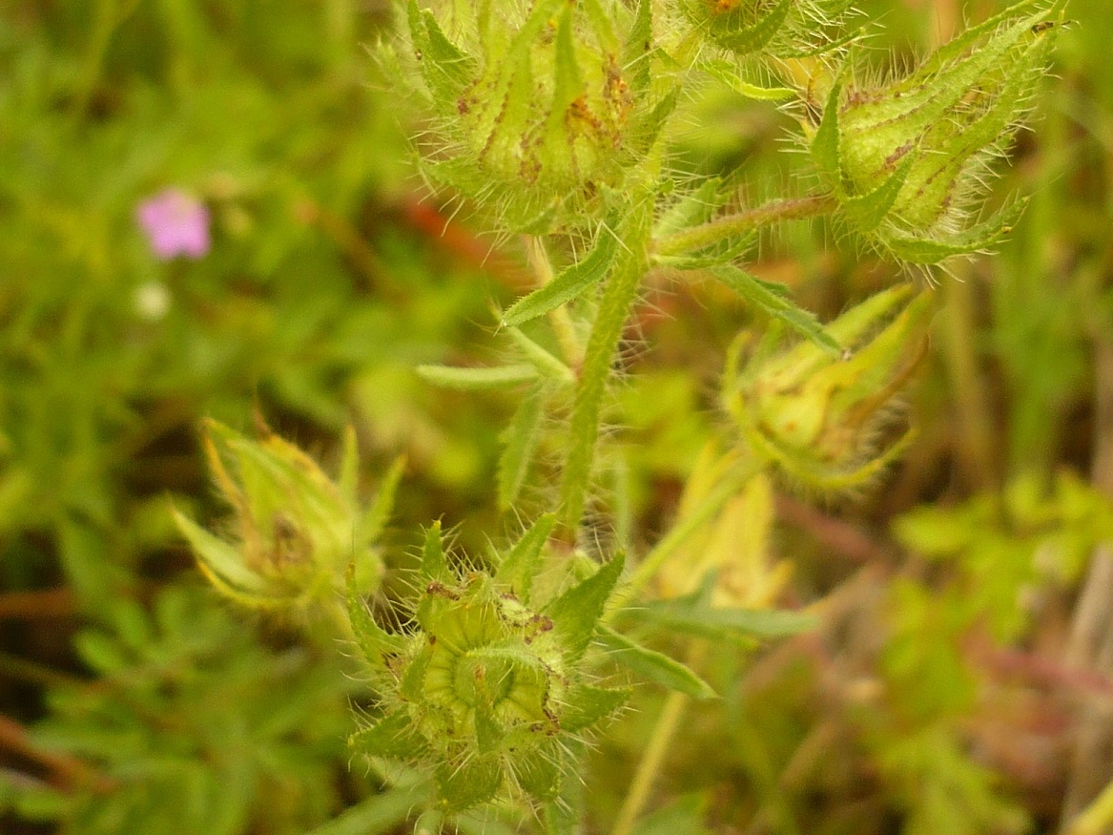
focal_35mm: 36
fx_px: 1157
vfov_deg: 39.7
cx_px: 564
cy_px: 417
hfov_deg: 51.4
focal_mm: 5.8
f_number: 2.8
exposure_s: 1/200
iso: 100
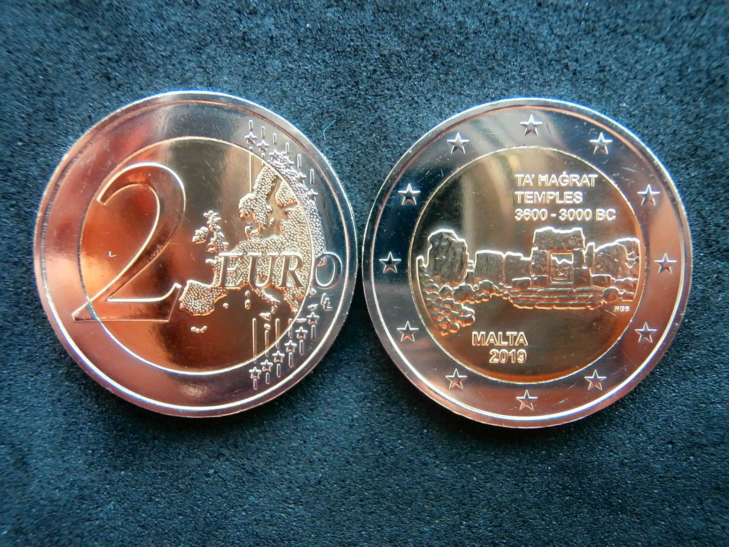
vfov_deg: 37.7
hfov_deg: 49.0
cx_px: 364
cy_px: 274
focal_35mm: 38
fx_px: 800
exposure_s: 1/10
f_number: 3.9
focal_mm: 6.67
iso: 200
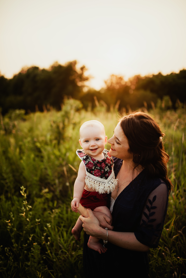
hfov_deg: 37.9
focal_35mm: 35
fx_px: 271
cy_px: 139
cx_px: 93
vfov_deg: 54.4
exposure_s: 1/2500
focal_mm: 35
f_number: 1.4
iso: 125
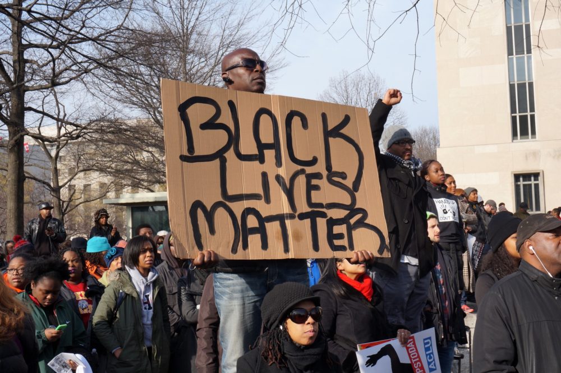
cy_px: 186
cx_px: 280
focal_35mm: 50
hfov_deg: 40.0
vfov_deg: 27.2
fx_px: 771
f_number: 11
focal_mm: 33
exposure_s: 1/160
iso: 200
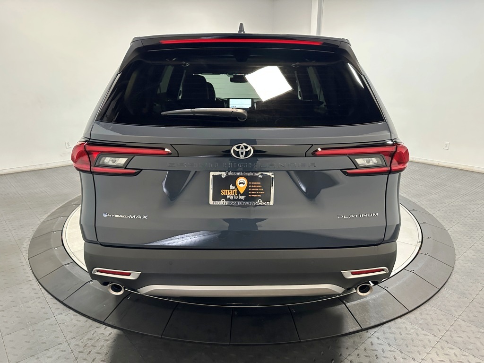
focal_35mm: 24
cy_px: 182
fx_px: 336
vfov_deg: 56.8
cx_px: 242
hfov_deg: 71.6
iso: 800
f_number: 1.78
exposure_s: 1/60
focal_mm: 6.86
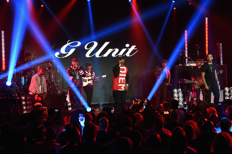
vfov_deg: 15.9
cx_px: 116
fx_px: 554
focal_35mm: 86
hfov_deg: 23.7
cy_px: 77
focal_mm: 86
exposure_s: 1/200
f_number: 6.3
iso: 5000
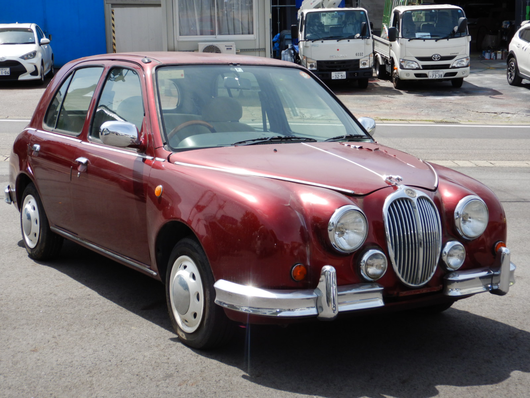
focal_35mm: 61
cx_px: 265
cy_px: 199
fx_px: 934
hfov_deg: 31.7
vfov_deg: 24.0
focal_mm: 11
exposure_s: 1/640
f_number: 4.4
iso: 125
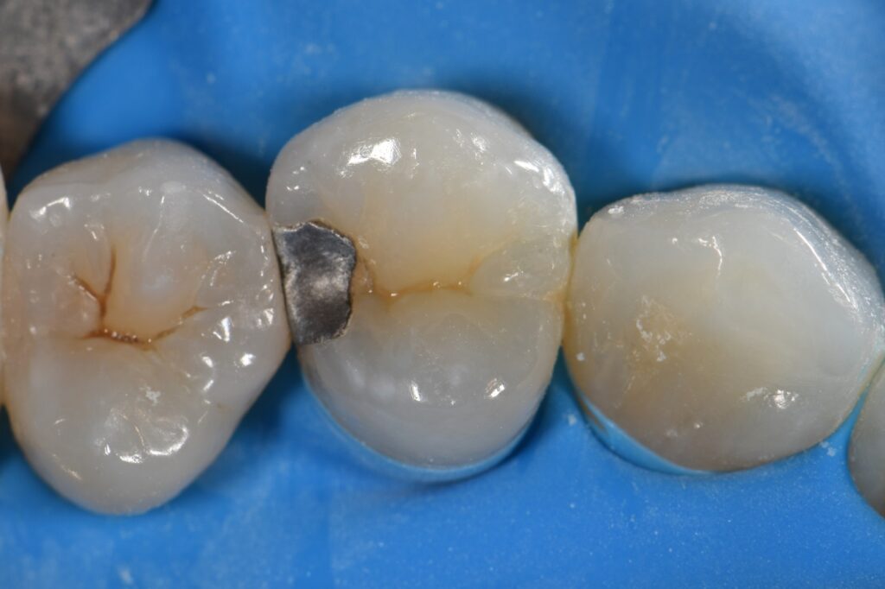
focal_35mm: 157
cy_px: 294
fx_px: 3858
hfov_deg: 13.1
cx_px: 442
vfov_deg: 8.7
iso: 200
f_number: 32
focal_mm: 105
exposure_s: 1/160
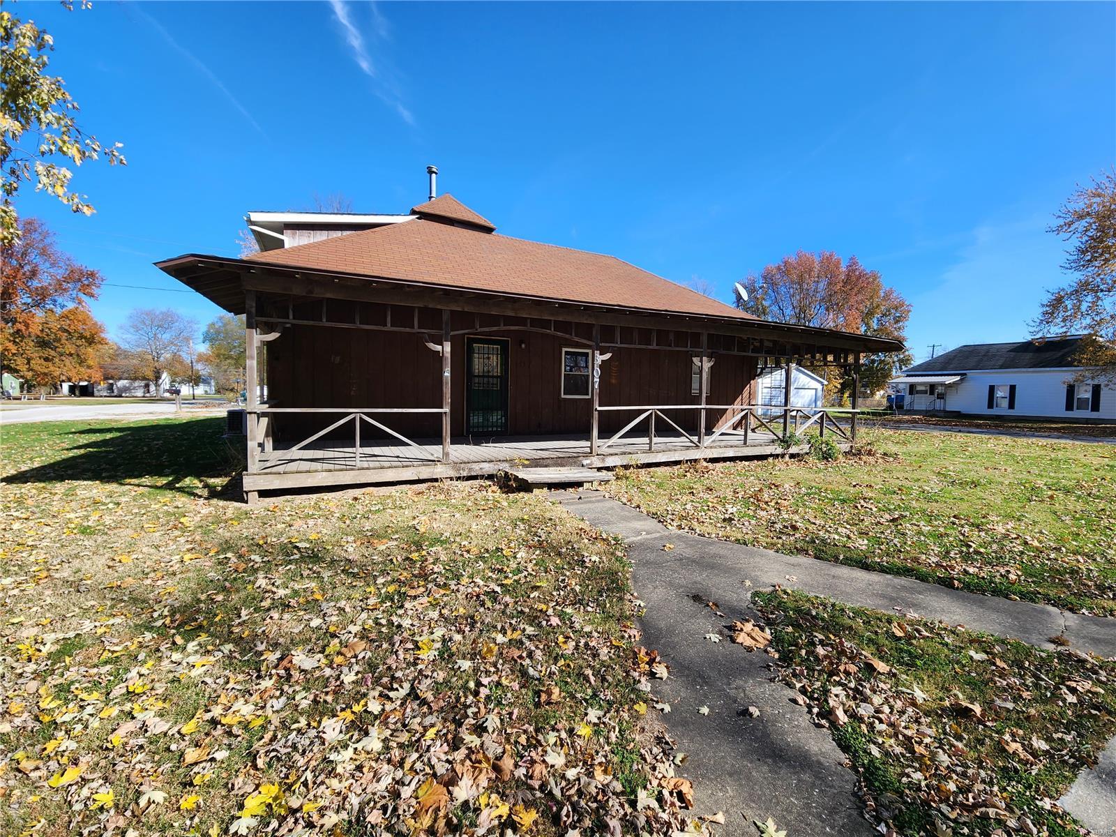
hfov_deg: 106.2
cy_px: 418
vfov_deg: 89.9
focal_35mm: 13
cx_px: 558
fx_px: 419
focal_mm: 2.2
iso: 50
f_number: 2.2
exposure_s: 1/1022
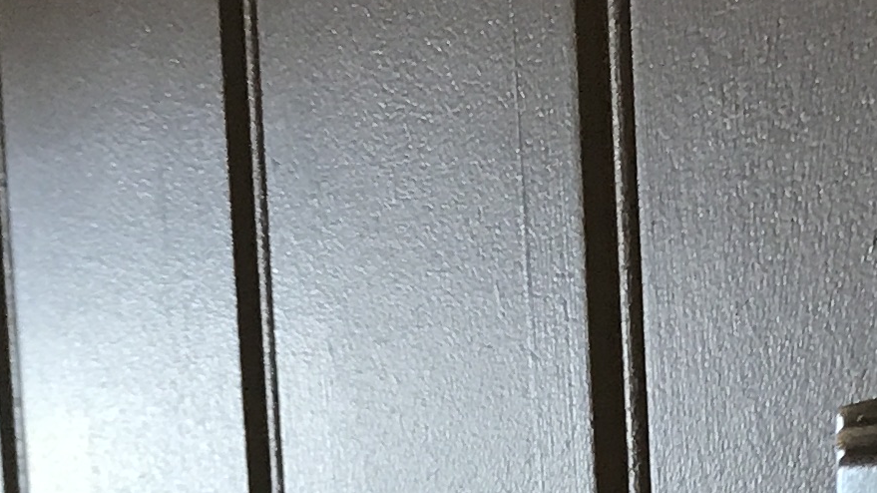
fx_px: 3255
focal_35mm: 140
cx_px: 451
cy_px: 969
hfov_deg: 15.3
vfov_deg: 8.3
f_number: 1.8
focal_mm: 3.99
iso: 40
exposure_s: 1/20
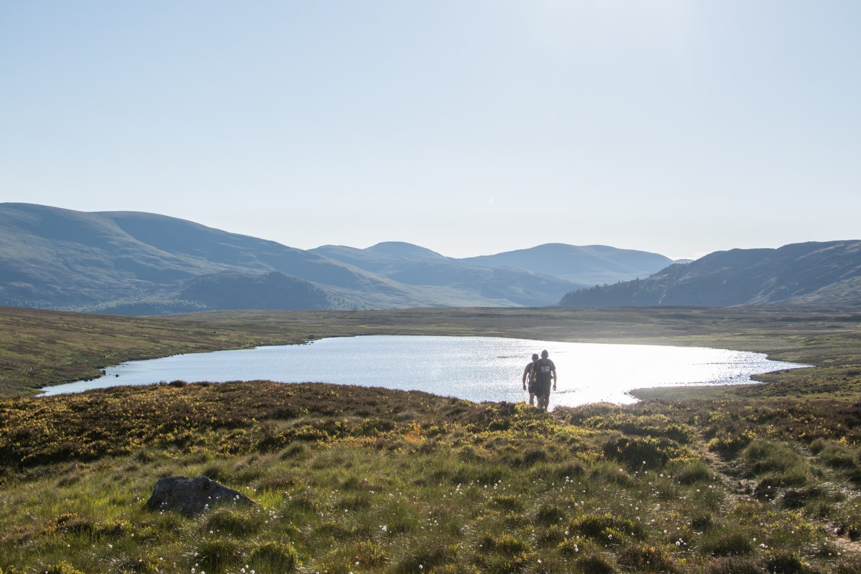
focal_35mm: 44
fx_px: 1052
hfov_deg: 44.5
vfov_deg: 30.5
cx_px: 430
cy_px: 287
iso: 64
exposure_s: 1/320
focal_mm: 44
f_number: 6.3
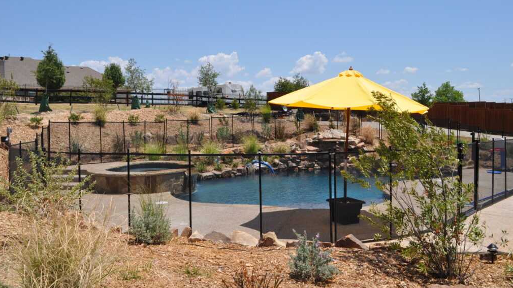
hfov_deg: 56.6
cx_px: 258
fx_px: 476
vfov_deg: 33.7
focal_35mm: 35
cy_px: 129
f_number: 10
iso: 200
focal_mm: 22
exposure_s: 1/400
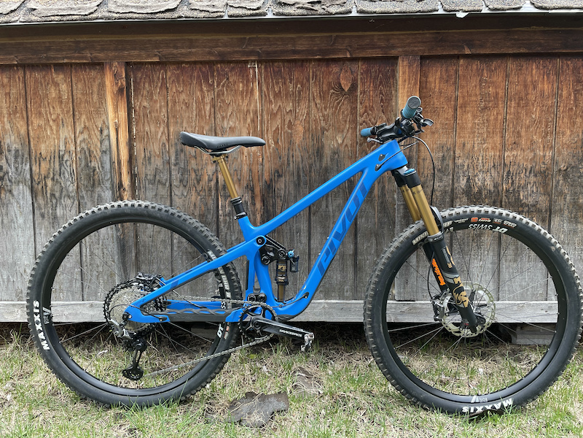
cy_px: 219
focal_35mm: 26
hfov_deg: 67.3
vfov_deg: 53.1
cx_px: 292
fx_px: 438
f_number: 1.6
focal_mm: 4.2
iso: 32
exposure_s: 1/376
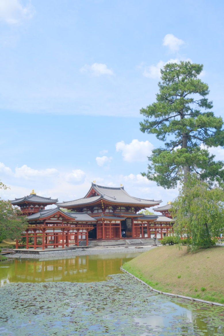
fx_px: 308
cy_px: 168
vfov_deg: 57.2
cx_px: 112
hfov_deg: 40.0
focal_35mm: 33
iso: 640
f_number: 4
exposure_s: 1/1100
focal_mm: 21.9
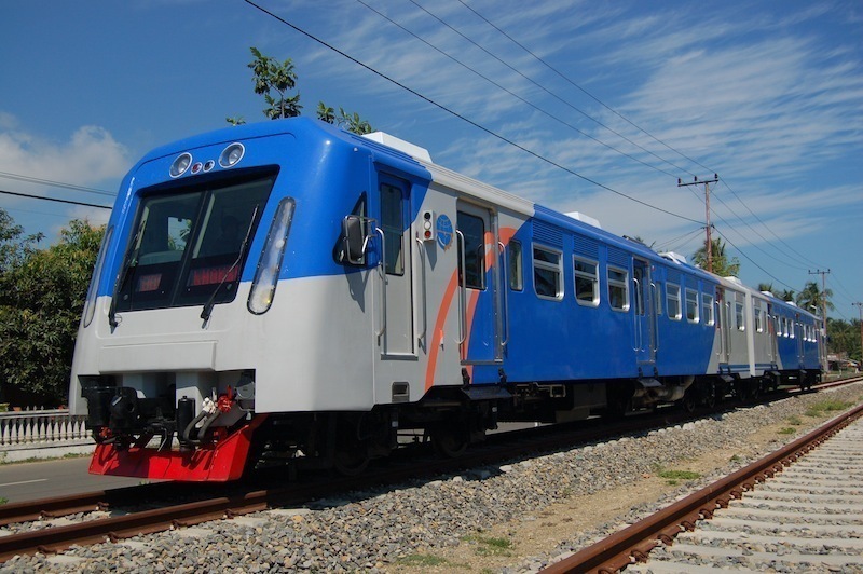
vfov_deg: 36.8
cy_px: 287
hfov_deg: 53.2
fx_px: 862
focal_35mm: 36
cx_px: 432
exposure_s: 1/3200
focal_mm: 24
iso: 400
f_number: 5.6
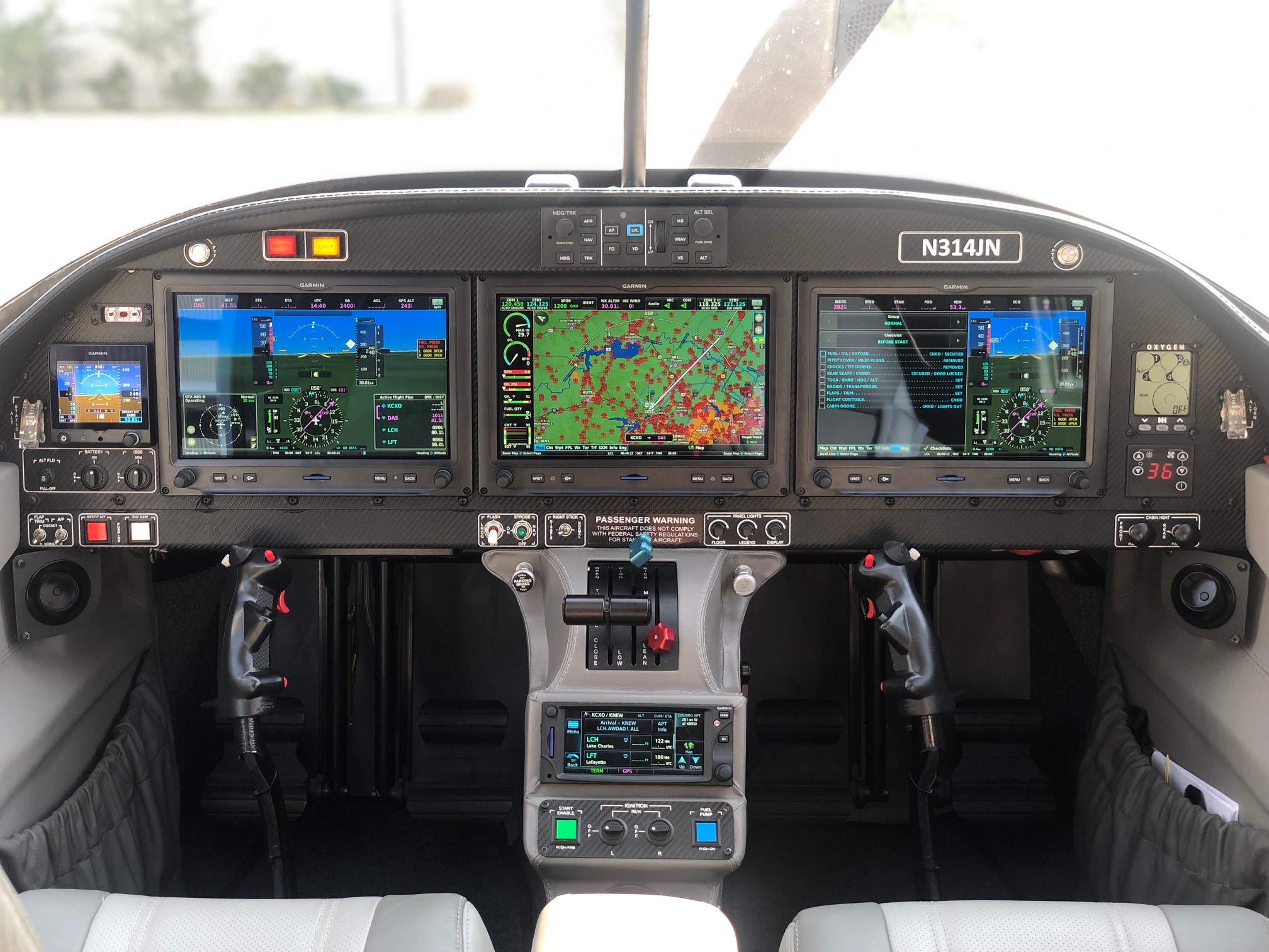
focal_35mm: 52
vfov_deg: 28.0
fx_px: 1906
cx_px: 634
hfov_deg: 36.8
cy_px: 476
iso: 20
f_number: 2.4
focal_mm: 6
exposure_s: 1/60
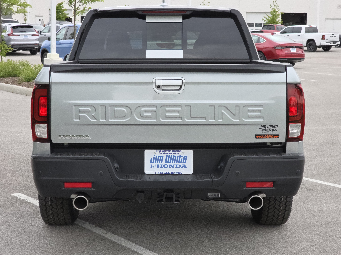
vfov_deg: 21.3
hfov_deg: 28.2
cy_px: 128
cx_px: 170
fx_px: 680
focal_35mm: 69
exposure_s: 1/2000
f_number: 2.4
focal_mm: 7.9
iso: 200
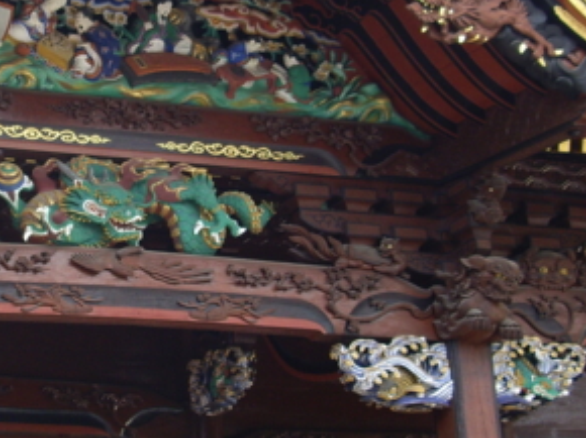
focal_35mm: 105
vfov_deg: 14.1
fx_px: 1776
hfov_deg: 18.6
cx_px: 127
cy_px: 178
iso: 100
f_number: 2.8
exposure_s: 1/125
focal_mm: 7.9
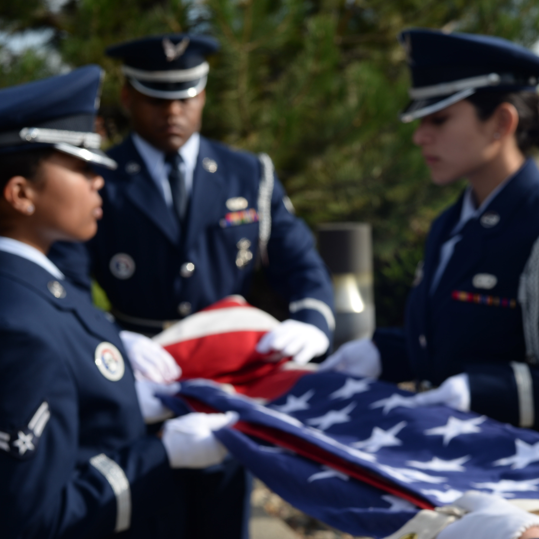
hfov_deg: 26.6
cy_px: 270
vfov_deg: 26.9
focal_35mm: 64
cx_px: 381
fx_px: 1127
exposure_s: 1/125
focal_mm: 50
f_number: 10
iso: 100
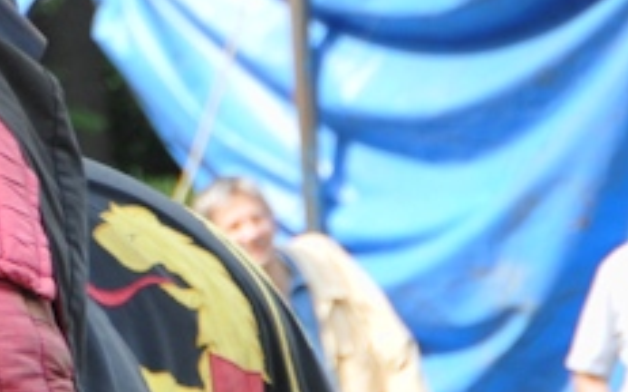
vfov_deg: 1.8
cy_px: -201
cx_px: -378
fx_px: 12673
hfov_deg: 2.8
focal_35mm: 741
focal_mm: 112
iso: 320
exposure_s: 1/200
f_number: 5.3
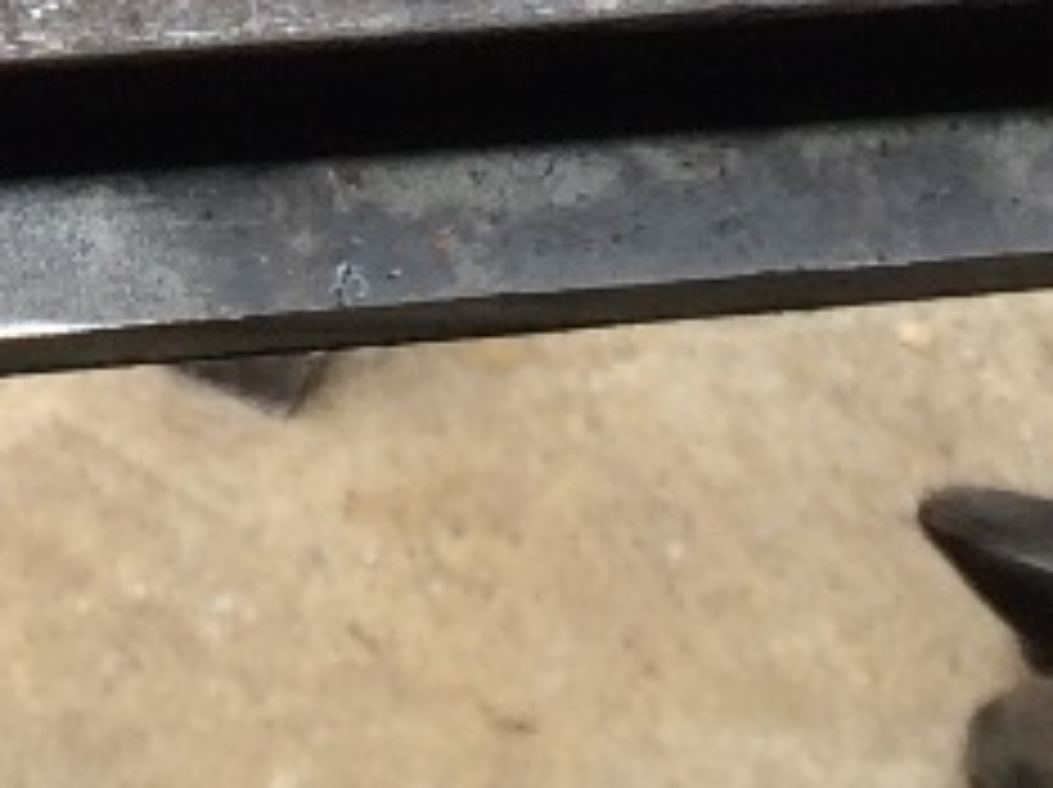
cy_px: -1369
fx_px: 5622
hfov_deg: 10.1
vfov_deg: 7.3
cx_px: -828
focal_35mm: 185
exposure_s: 1/120
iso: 50
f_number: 2.2
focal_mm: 4.12
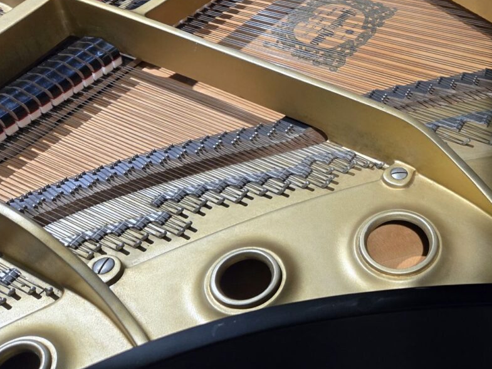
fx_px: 640
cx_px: 426
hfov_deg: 39.5
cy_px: 122
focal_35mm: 45
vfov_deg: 31.9
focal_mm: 5.4
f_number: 1.8
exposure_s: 1/60.2
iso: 640
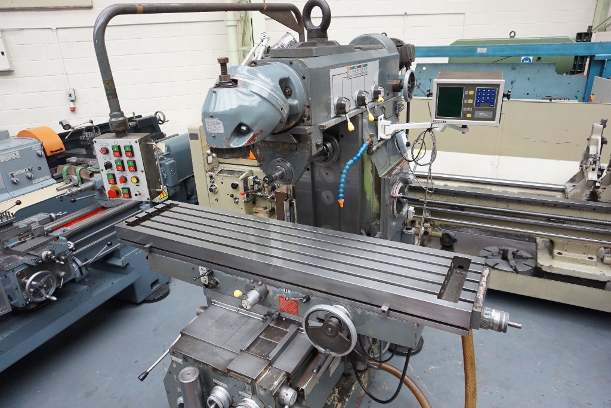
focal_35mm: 24
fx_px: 407
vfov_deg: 53.1
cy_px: 204
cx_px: 306
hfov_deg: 73.7
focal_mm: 16
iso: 1600
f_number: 4
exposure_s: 1/160
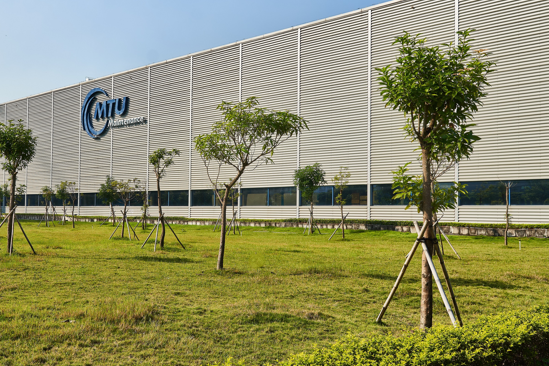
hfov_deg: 46.8
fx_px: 625
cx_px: 190
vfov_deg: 32.4
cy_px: 130
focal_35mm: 41
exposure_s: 1/200
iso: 100
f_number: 8
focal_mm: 28
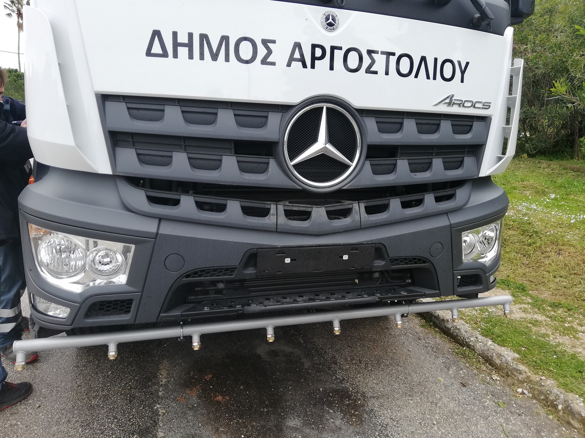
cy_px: 219
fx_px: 456
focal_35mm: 27
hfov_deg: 65.3
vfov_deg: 51.3
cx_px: 292
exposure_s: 1/100
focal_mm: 3.81
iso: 80
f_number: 2.2
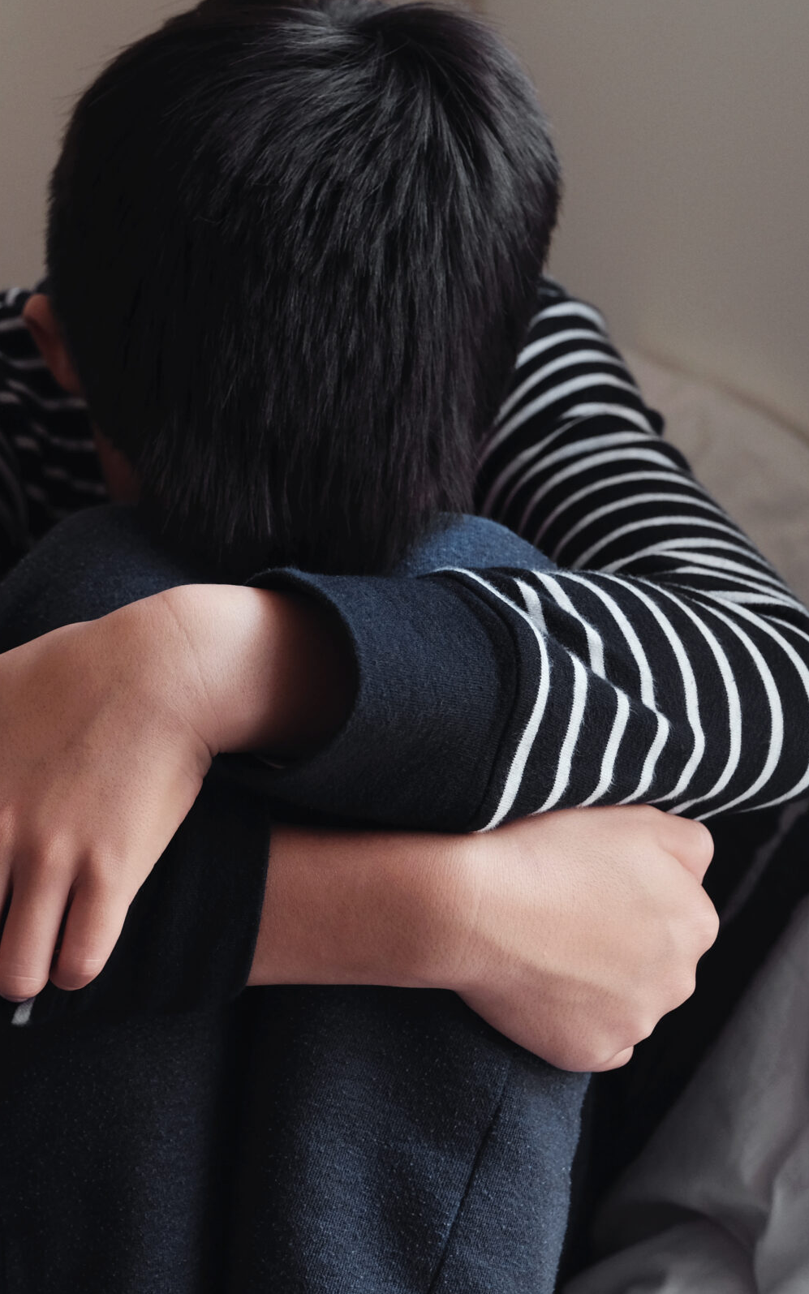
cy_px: 606
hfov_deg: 17.6
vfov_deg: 28.6
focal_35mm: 72
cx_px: -31
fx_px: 2540
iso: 800
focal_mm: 29.2
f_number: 2.8
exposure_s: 1/45
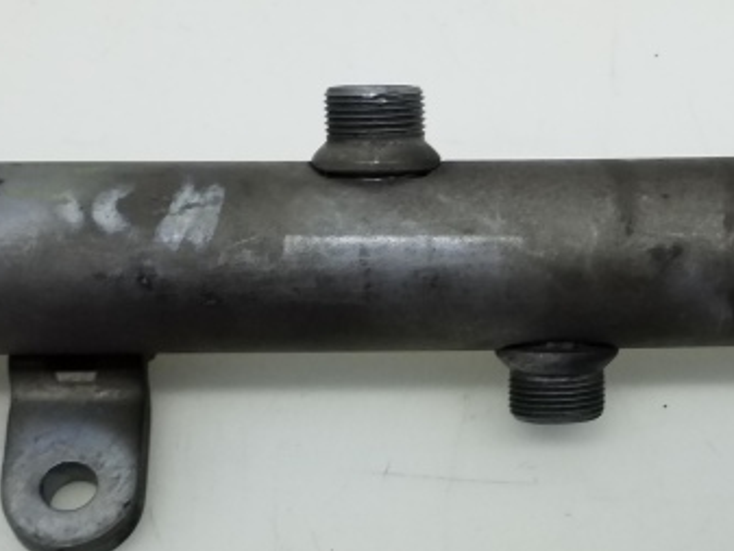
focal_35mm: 82
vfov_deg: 17.7
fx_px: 1739
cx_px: 527
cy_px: 514
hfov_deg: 23.6
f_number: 1.9
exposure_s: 1/50
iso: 100
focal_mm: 3.6
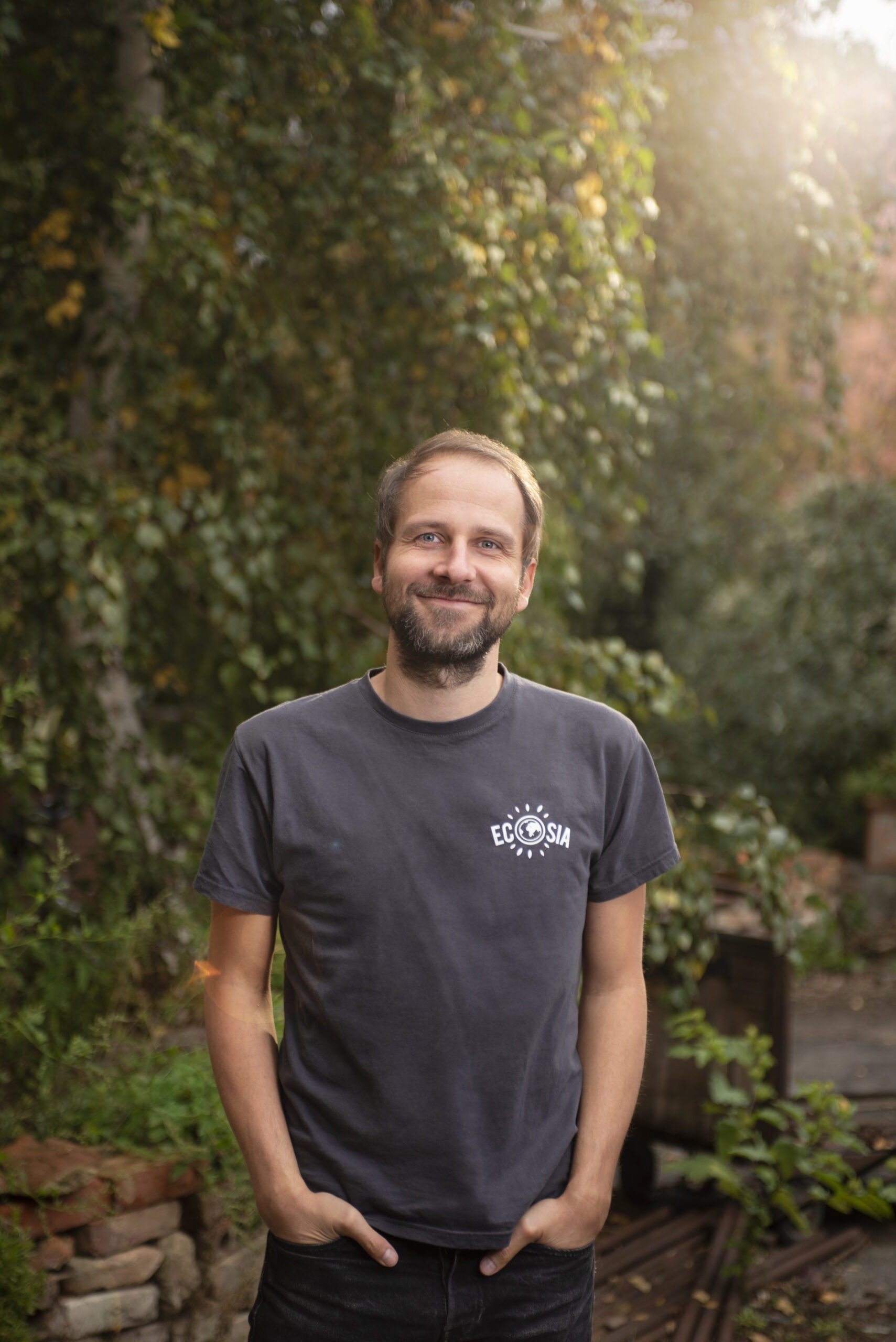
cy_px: 671
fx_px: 2611
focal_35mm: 70
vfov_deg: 28.8
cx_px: 448
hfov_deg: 19.5
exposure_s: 1/160
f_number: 2.8
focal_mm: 70
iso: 100
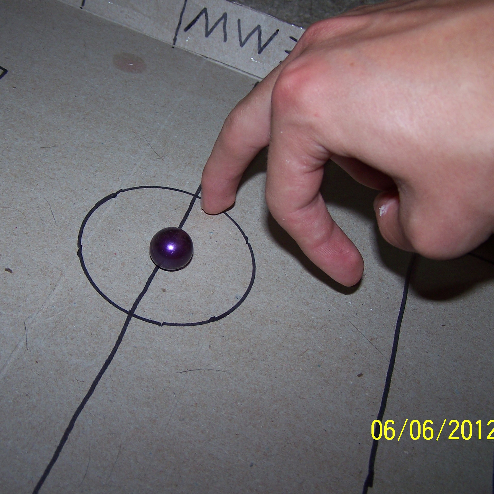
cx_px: 204
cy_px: 248
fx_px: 727
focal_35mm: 45
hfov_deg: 37.4
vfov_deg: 37.6
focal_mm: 6.3
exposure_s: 1/60
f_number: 2.8
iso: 80
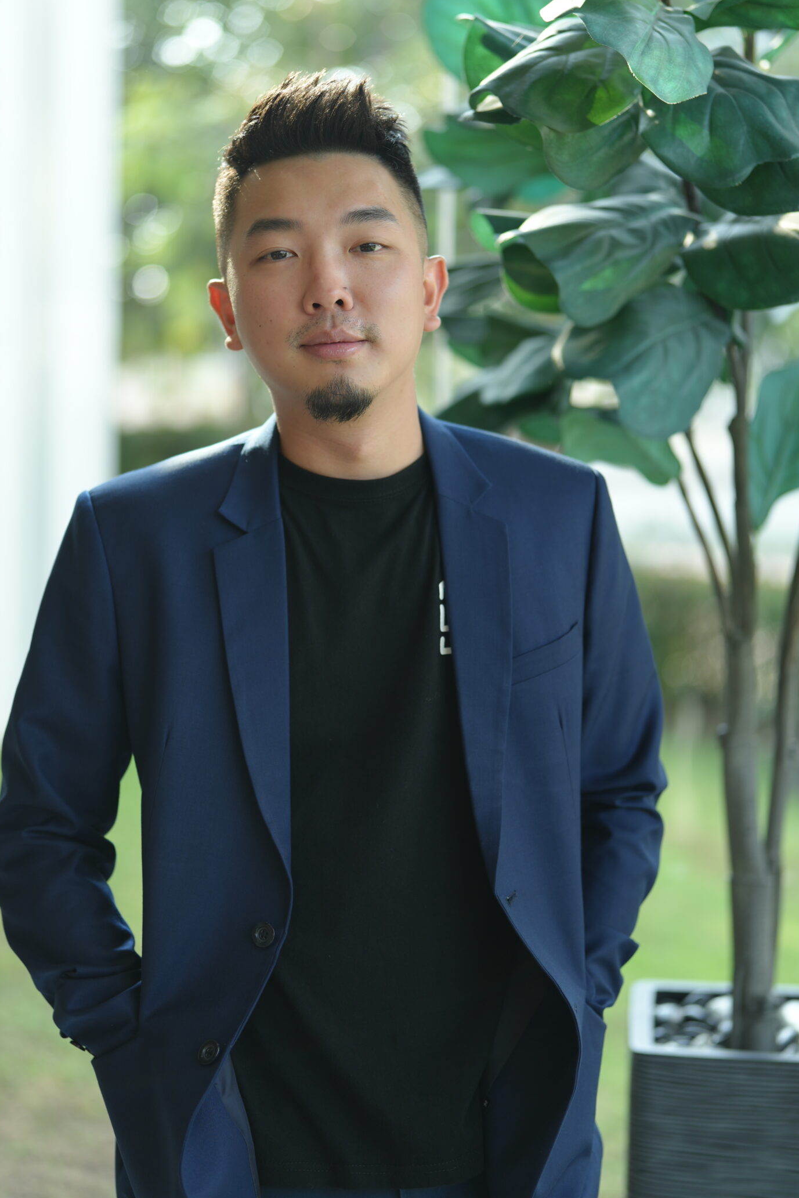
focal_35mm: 62
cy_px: 537
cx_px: 370
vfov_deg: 32.4
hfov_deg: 21.9
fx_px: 2064
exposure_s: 1/400
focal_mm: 50
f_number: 1.4
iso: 100
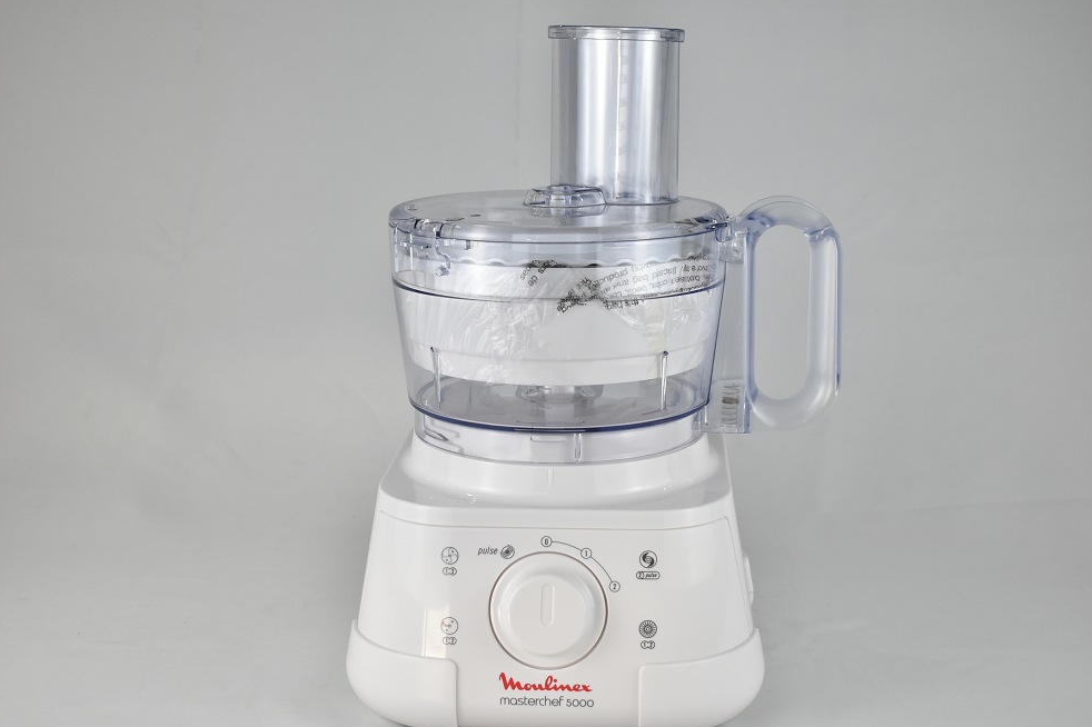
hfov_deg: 36.3
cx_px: 544
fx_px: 1668
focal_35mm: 55
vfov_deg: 24.6
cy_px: 366
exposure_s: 1/320
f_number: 5
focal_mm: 36
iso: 800
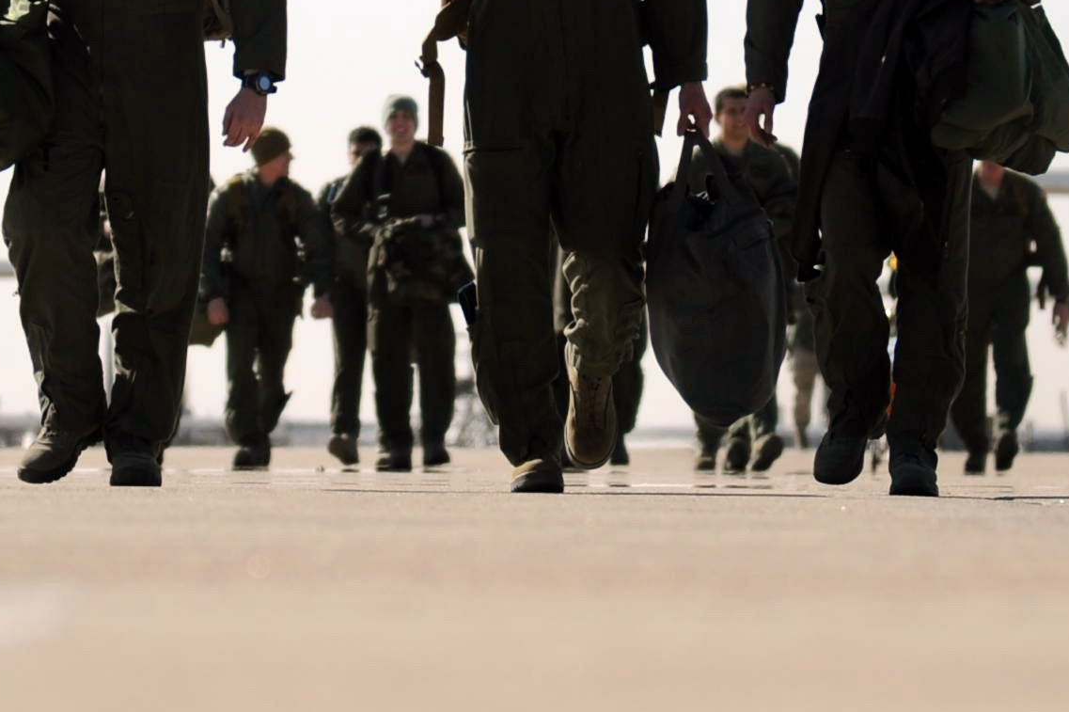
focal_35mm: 449
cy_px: -105
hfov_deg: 4.6
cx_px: 451
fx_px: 13326
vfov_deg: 3.1
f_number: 4
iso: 200
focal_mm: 120
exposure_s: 1/2000
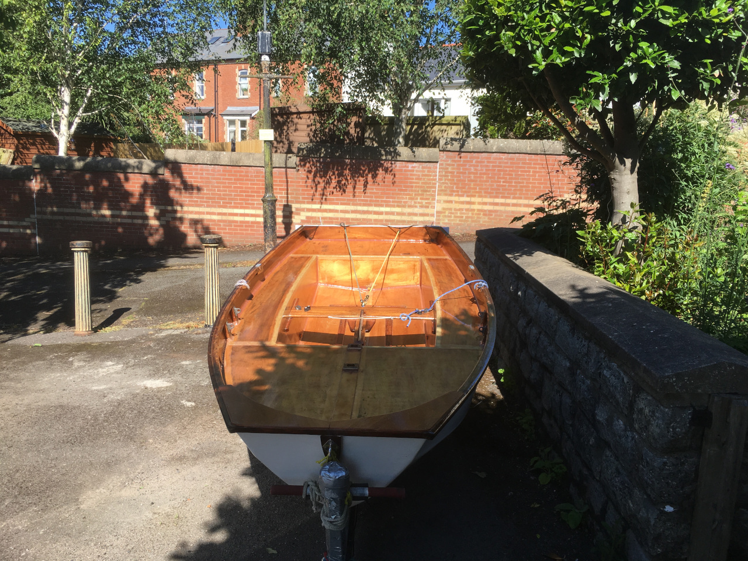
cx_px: 374
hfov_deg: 61.7
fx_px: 627
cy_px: 280
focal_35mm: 29
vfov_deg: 48.2
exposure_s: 1/739
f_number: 2.2
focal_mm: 4.15
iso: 25
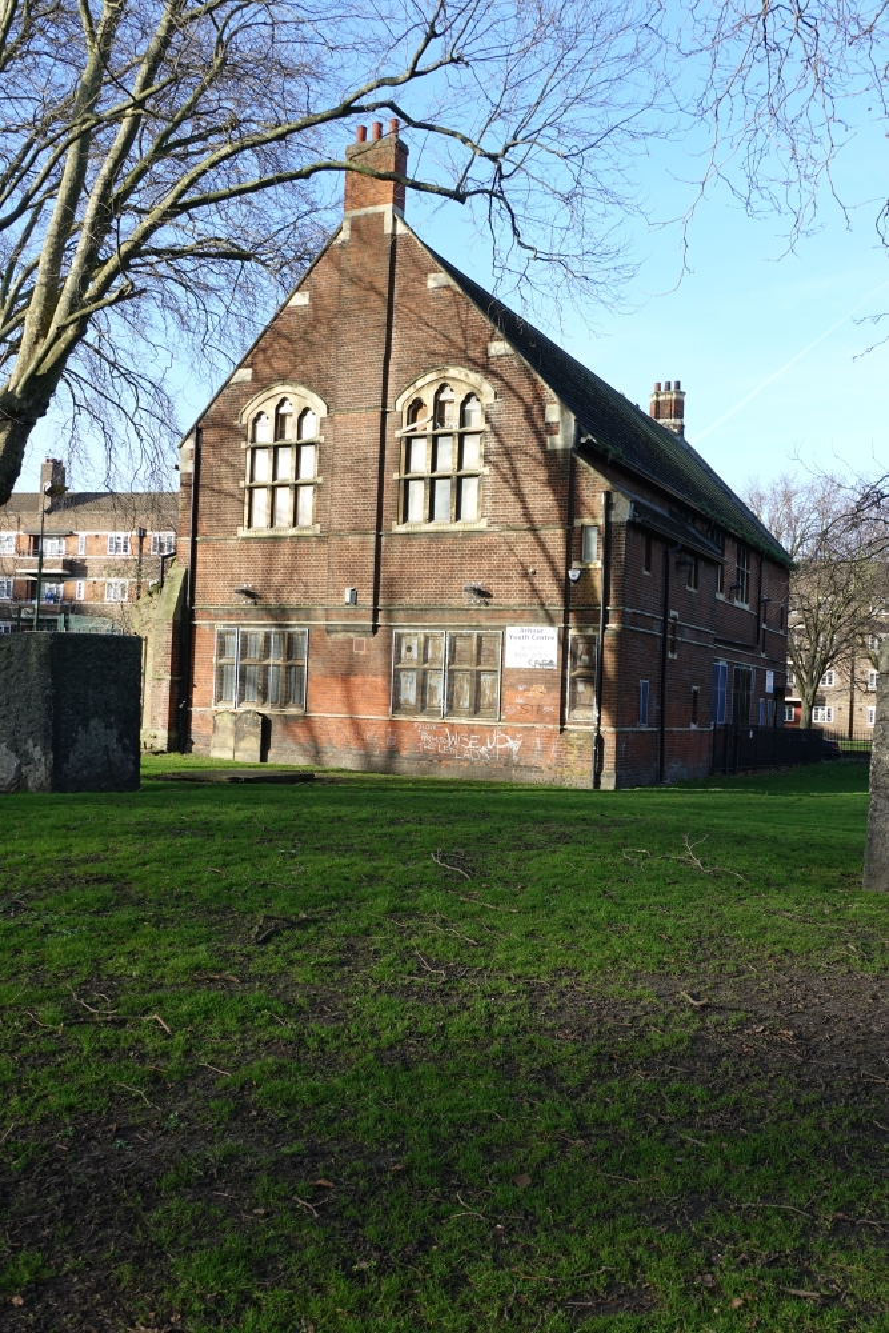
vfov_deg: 57.2
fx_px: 1222
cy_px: 666
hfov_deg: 40.0
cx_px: 444
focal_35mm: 33
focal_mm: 12.04
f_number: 3.5
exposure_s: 1/250
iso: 100
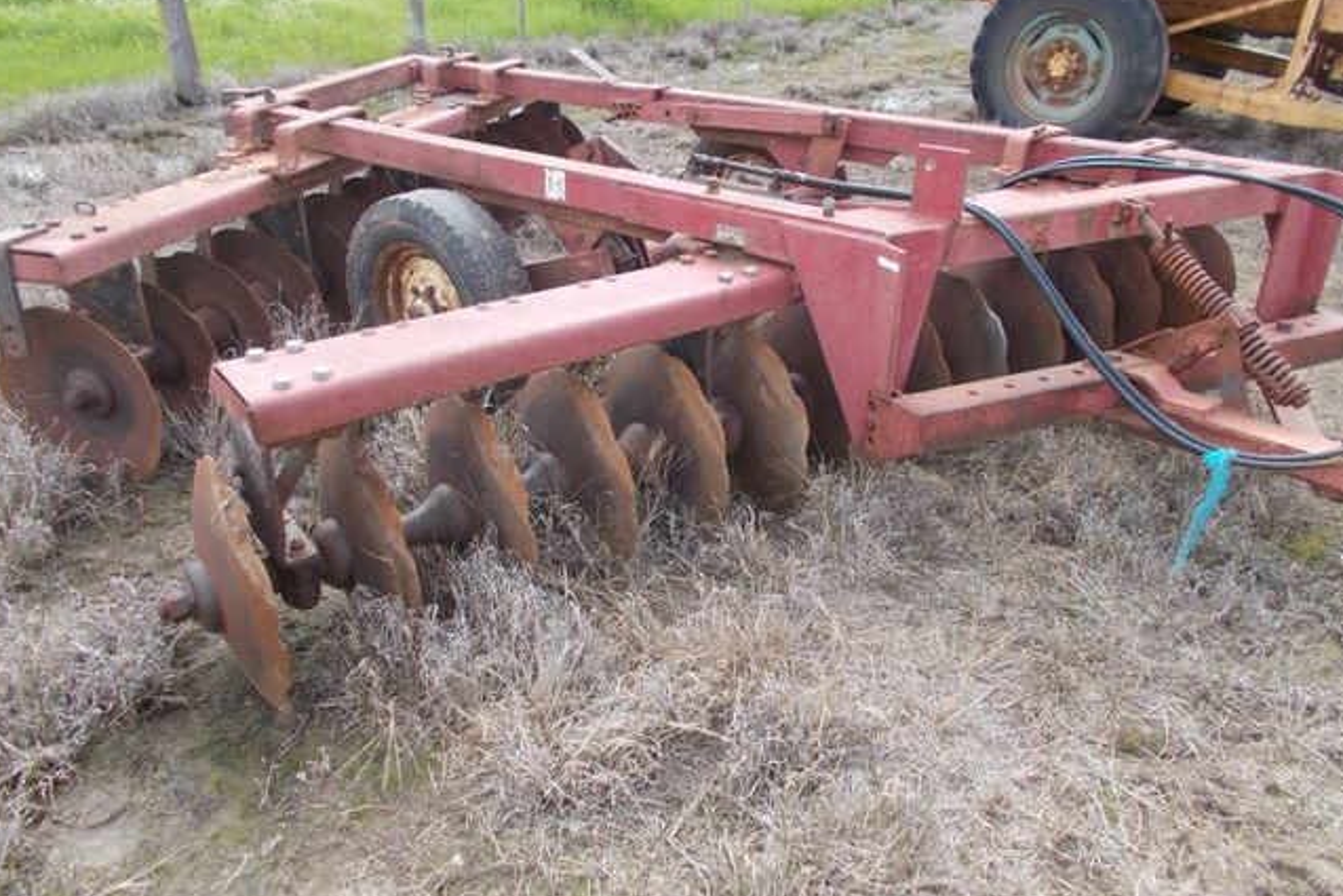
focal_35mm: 28
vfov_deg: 46.4
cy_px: 440
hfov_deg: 65.5
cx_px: 670
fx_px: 1045
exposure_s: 1/200
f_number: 3.2
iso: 80
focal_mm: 4.6
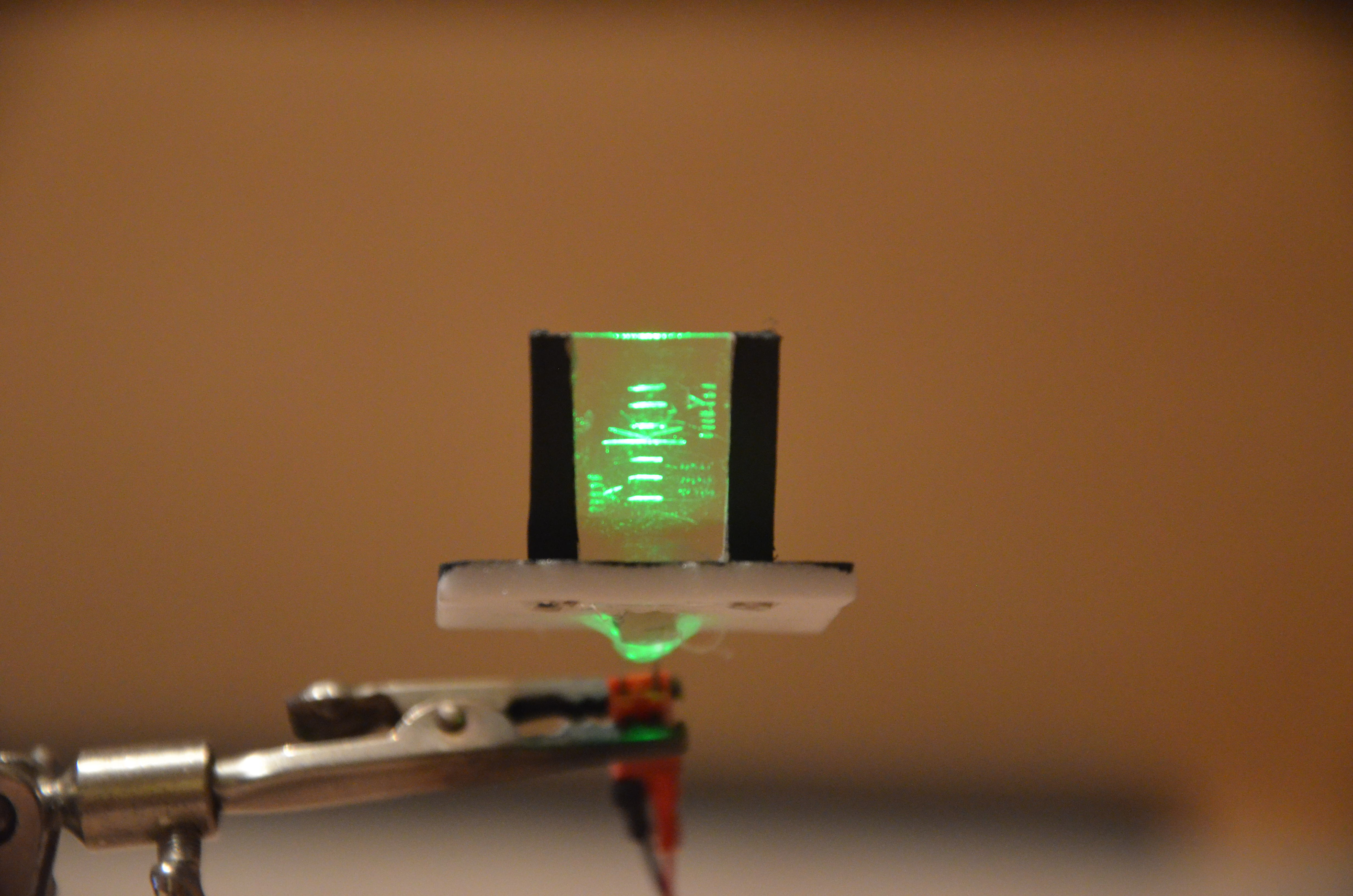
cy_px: 448
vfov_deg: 8.7
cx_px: 676
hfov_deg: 13.1
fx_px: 5907
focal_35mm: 158
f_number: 5.6
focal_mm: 105
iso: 3200
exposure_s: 1/10
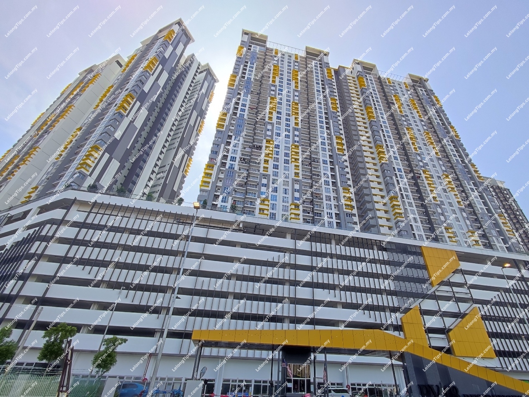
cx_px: 264
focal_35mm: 16
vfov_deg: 78.1
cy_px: 198
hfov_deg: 94.5
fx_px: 245
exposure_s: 1/297
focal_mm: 1.65
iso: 50
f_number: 2.2
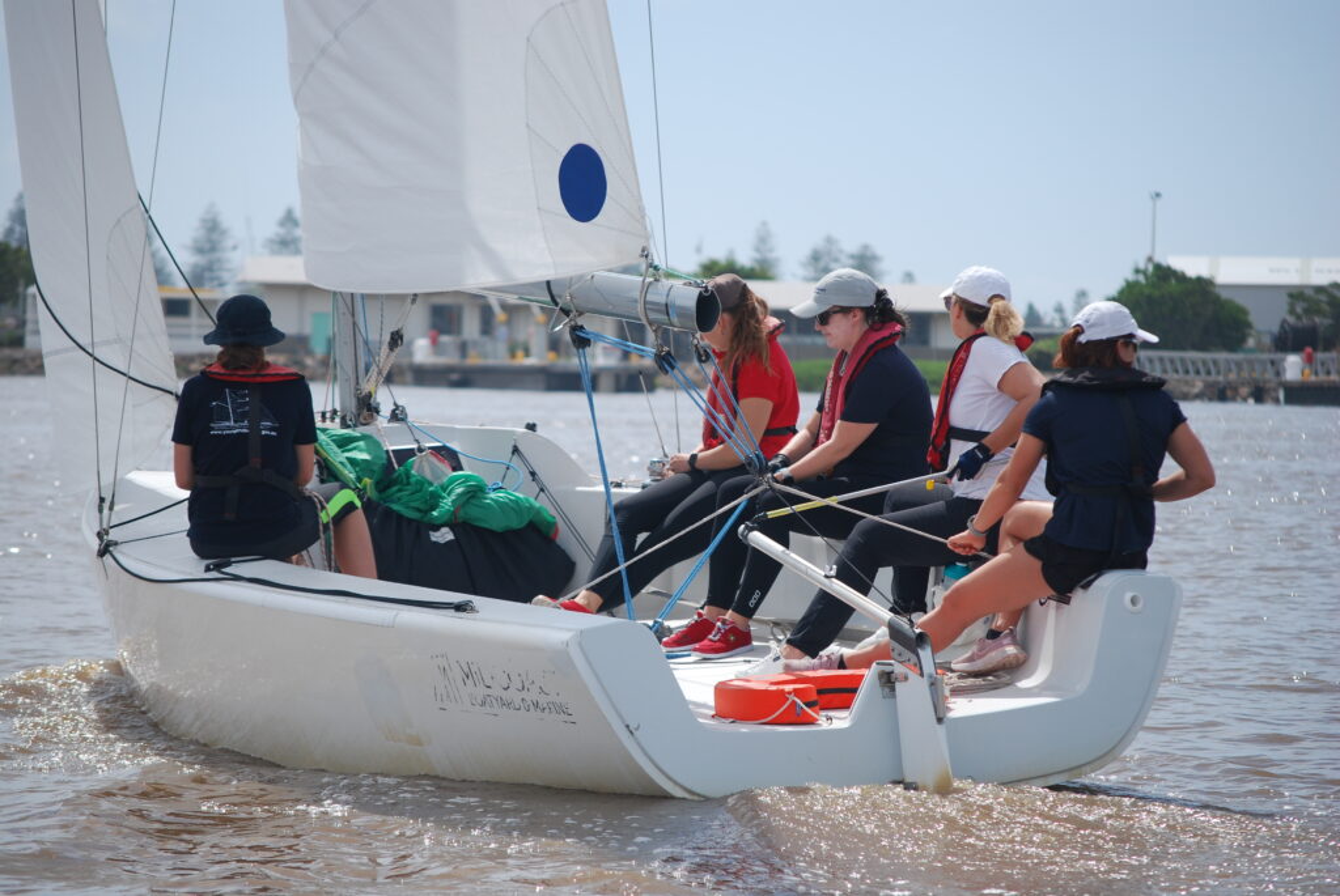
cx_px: 670
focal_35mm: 174
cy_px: 448
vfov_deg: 7.9
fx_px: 6483
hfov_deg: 11.8
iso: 140
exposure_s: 1/1000
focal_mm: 116
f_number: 4.8
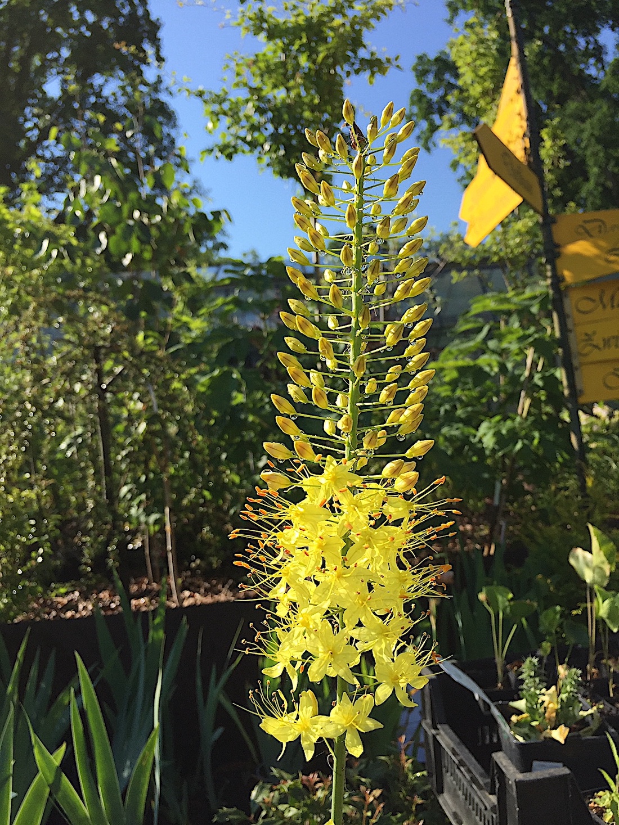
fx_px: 692
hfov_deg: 48.2
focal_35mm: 29
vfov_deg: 61.7
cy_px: 412
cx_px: 310
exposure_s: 1/1464
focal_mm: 4.15
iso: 32
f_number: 2.2
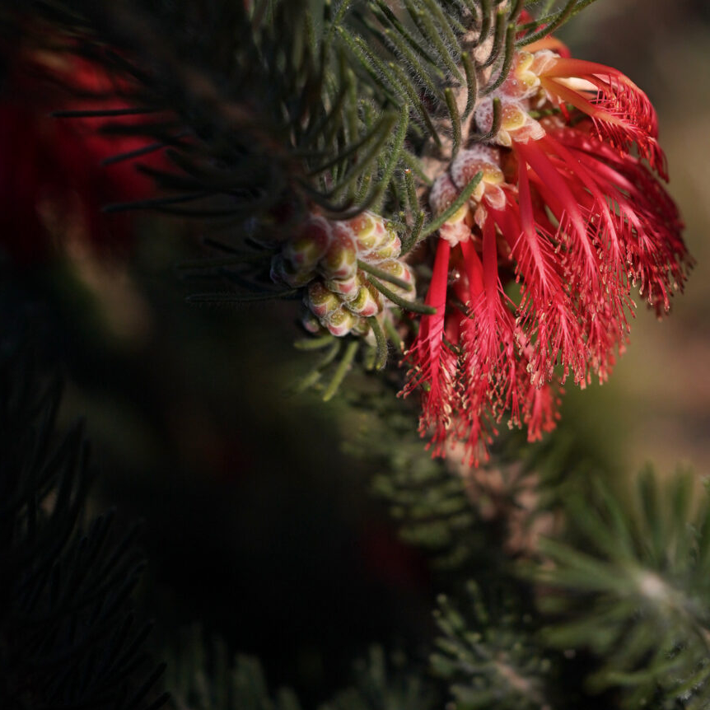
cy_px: 441
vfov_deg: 32.1
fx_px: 1230
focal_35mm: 53
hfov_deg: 32.1
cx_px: 413
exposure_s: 1/1250
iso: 400
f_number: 4
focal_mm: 35
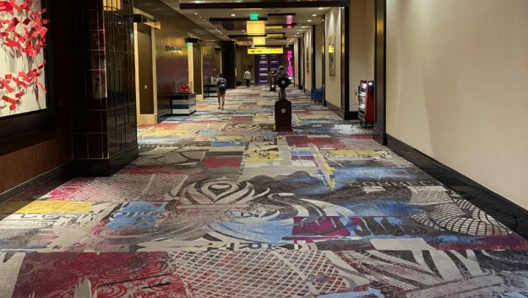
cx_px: 259
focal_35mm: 33
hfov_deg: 59.5
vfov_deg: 35.3
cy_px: 97
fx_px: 462
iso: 500
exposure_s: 1/30
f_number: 1.6
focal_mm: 4.2
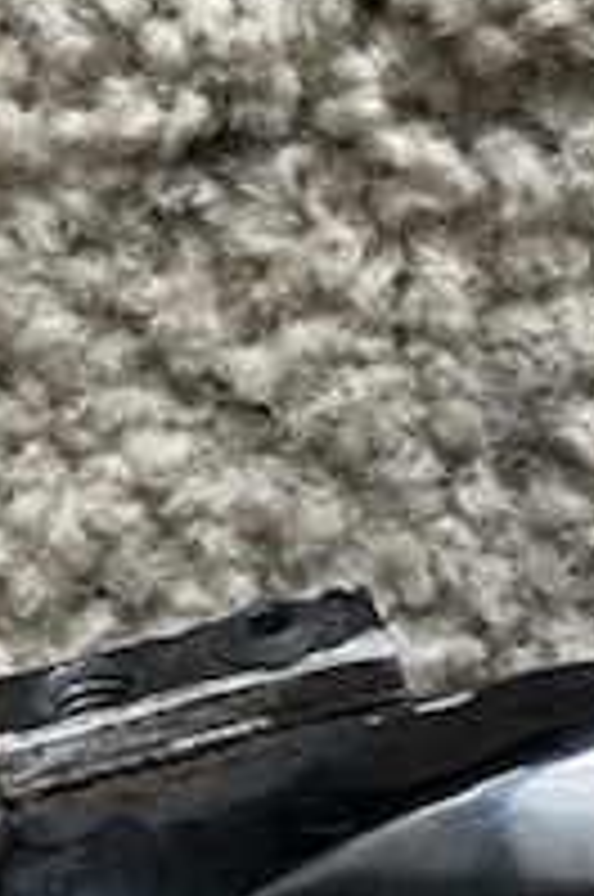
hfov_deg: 12.5
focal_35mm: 109
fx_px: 2707
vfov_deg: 18.6
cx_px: 502
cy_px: 689
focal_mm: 4.2
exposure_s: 1/60
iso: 400
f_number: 1.6
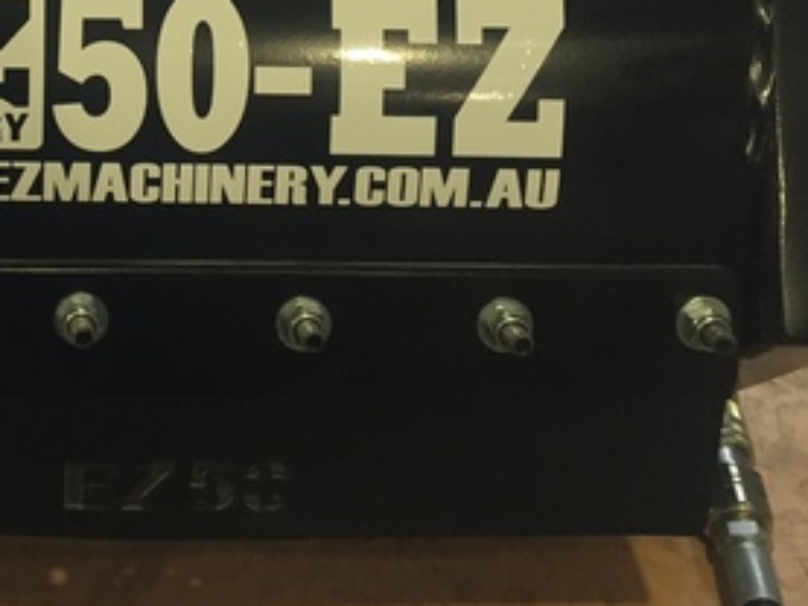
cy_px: -83
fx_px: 1611
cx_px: -12
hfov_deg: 26.5
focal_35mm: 69
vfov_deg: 20.2
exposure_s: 1/33
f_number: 2.2
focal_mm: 4.15
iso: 125
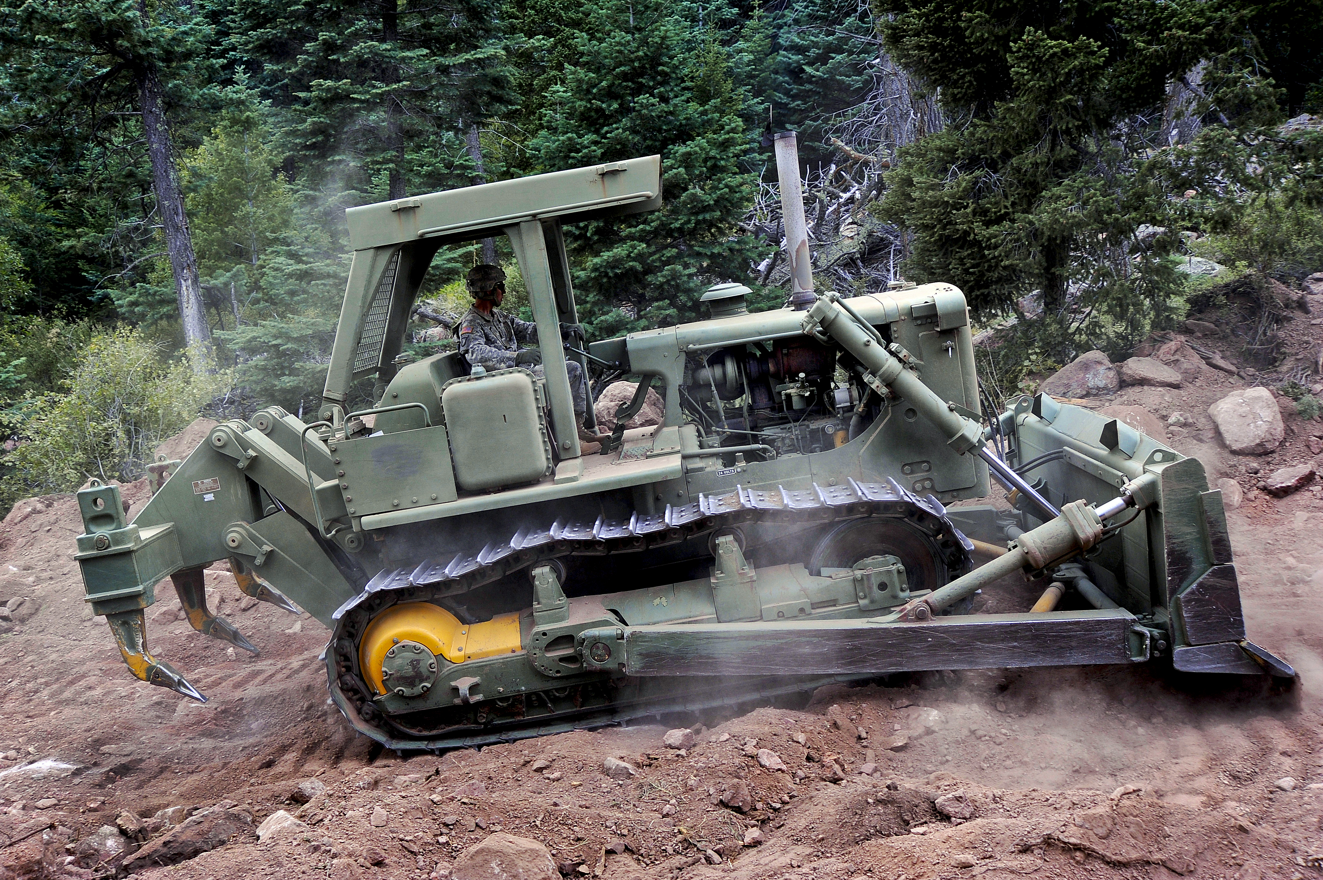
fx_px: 1249
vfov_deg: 38.8
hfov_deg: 55.8
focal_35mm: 34
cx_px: 662
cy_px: 440
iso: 400
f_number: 9
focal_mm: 34
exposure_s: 1/125
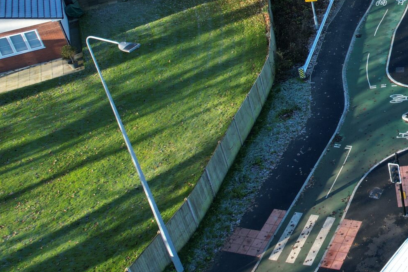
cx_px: 513
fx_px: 646
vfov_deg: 23.1
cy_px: 25
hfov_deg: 29.2
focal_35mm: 57
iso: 100
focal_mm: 8.38
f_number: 2.8
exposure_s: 1/320
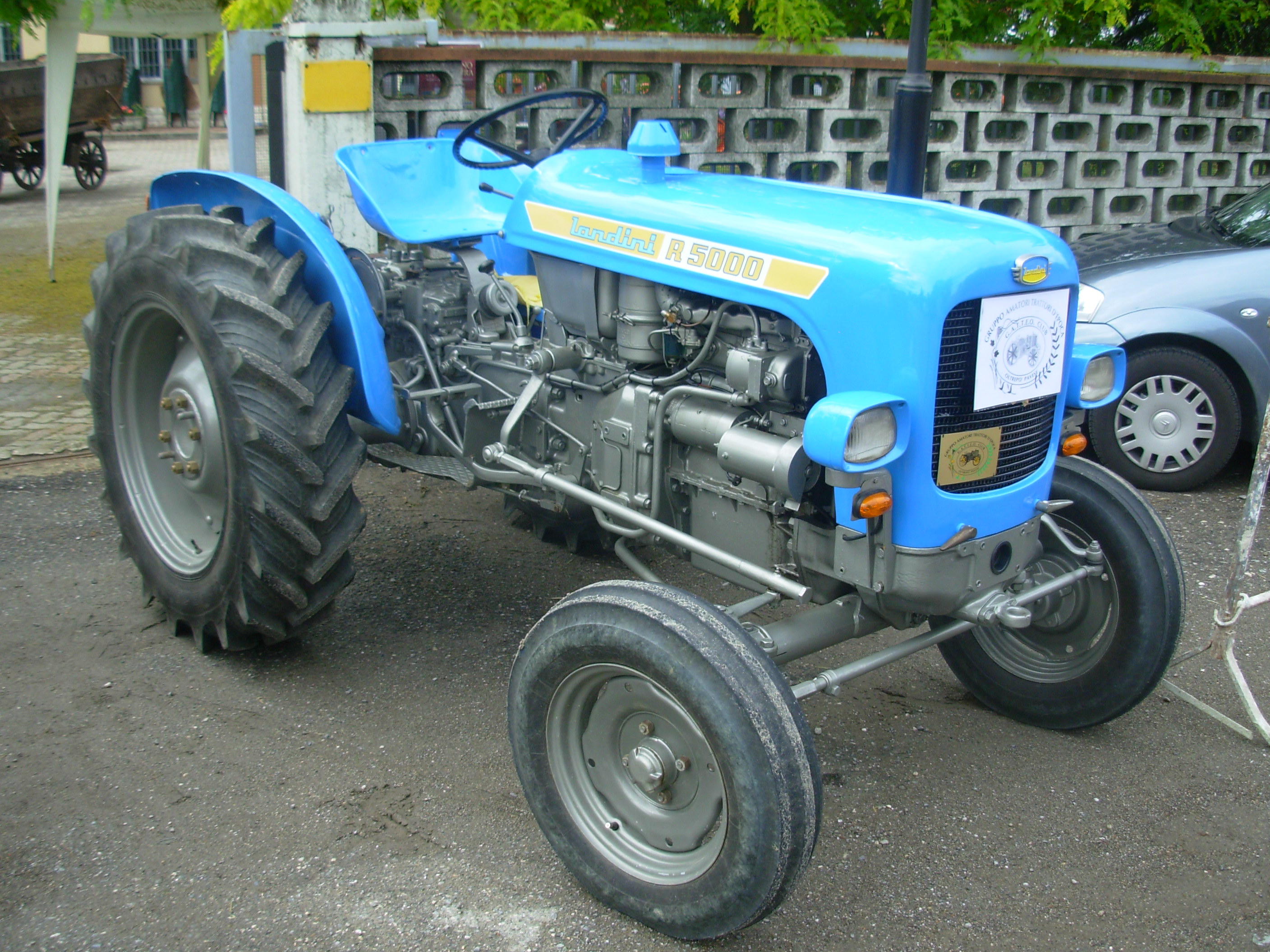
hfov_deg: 49.0
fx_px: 1394
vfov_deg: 37.7
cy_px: 476
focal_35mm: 38
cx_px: 635
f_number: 2.9
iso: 50
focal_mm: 6.3
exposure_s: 1/342
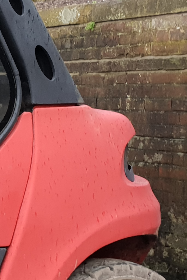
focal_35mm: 106
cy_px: 114
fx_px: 826
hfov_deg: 11.1
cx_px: -244
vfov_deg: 19.3
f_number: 2.4
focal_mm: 4.3
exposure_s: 1/50
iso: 125
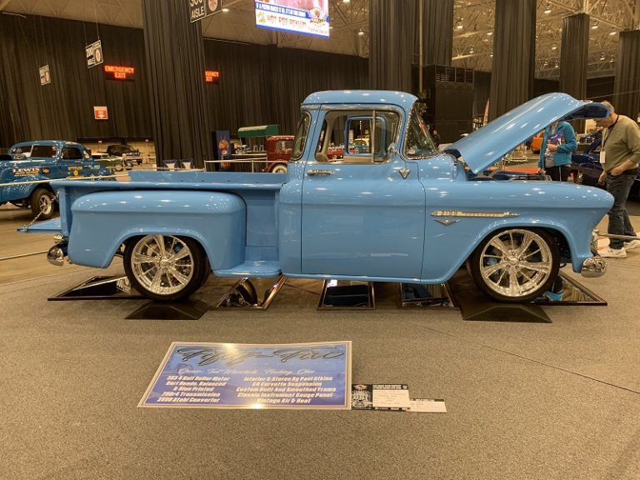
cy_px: 240
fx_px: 481
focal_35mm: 26
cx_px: 320
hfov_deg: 67.3
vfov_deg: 53.1
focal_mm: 4.25
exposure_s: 1/60
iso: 100
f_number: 1.8
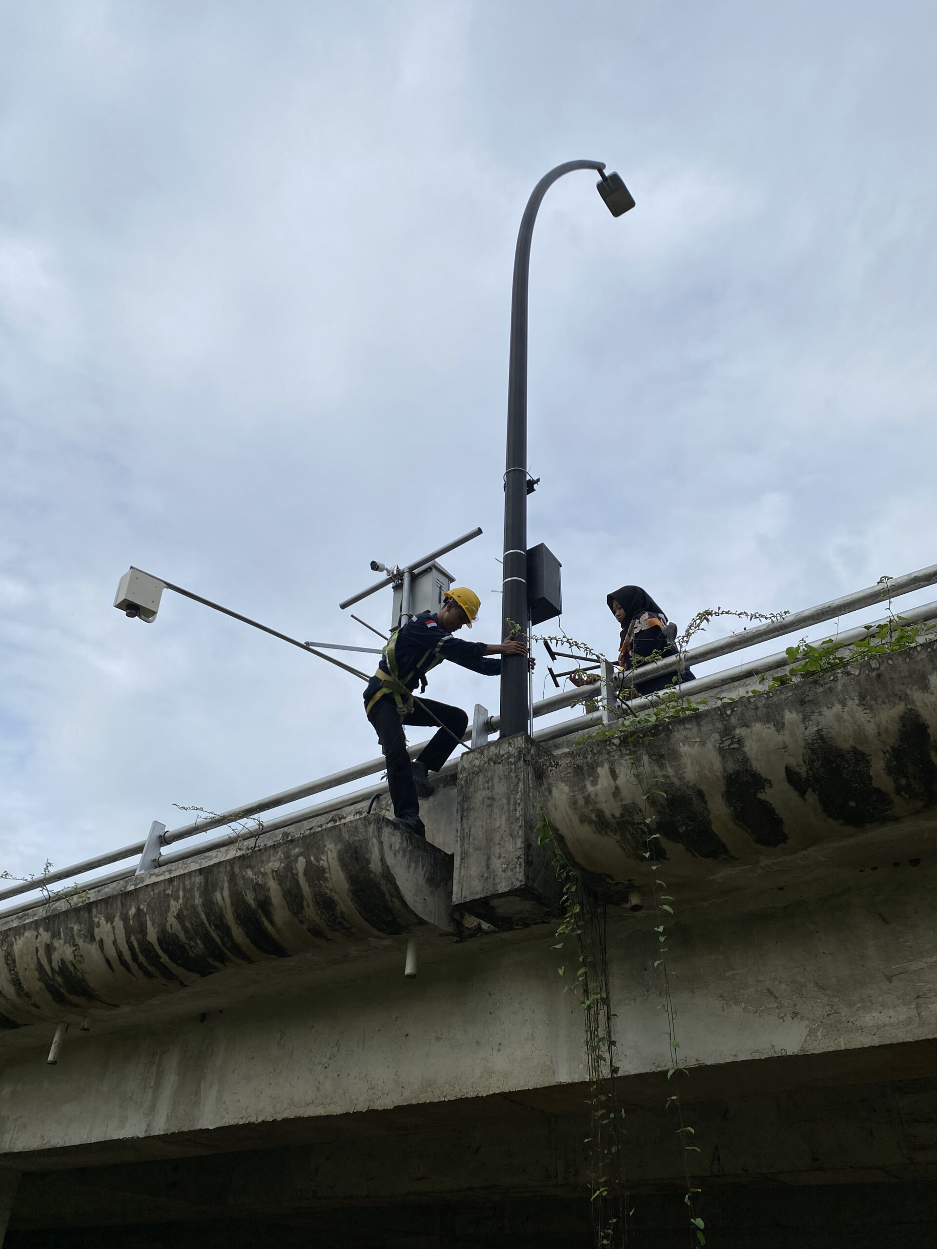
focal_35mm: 26
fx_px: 938
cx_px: 468
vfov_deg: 67.3
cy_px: 624
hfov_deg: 53.1
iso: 32
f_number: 1.8
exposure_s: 1/2967
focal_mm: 4.25
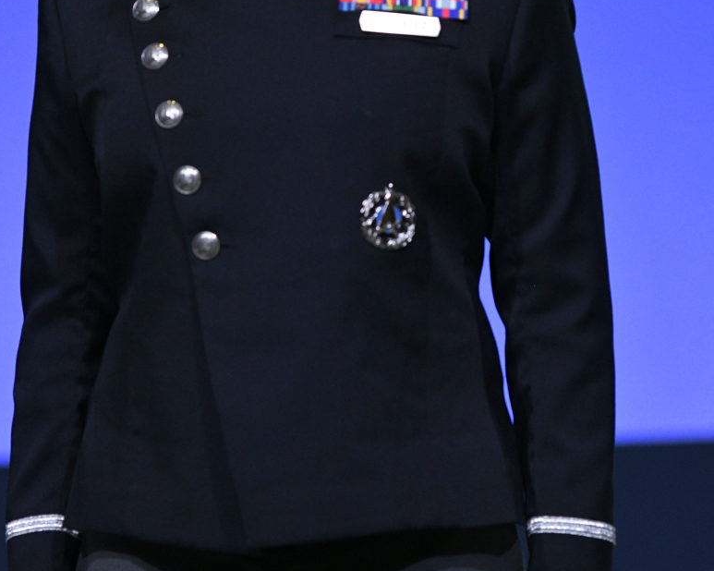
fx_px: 7794
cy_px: 237
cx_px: 333
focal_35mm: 369
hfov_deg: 5.2
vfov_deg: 4.2
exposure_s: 1/500
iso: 2000
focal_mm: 135
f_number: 3.2
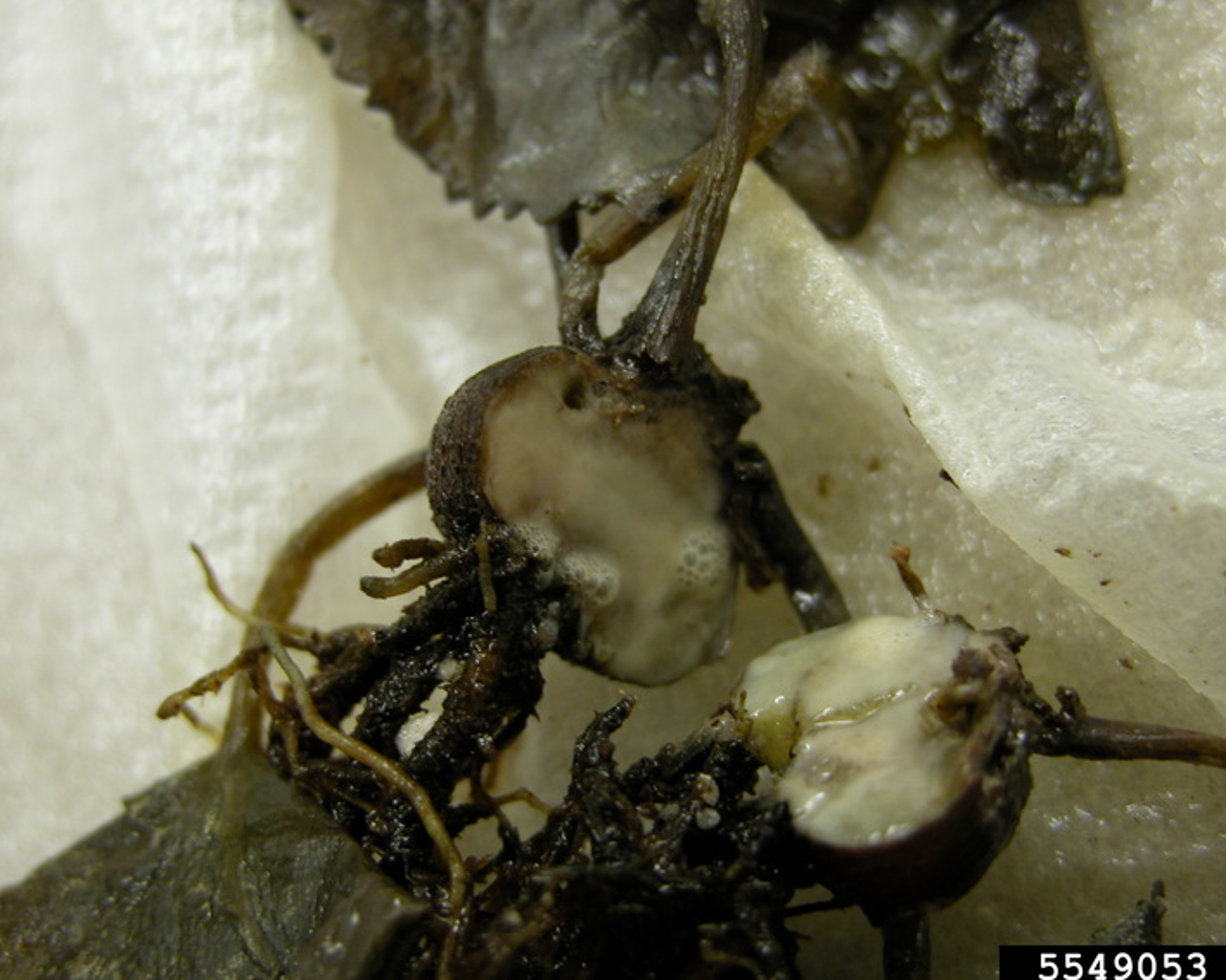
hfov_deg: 26.1
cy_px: 491
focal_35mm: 73
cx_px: 595
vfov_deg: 21.0
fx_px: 2648
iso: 116
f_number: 3.3
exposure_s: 1/4.2
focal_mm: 17.8
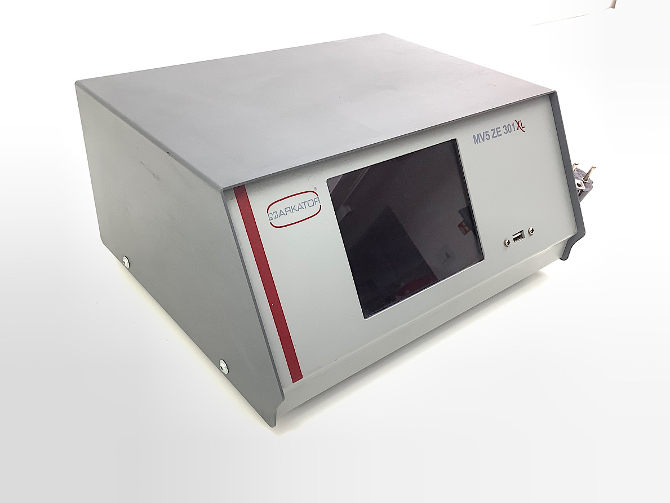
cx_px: 335
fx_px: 600
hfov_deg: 58.3
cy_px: 252
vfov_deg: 45.4
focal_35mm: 31
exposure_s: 1/50
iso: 125
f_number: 2.4
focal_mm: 3.3
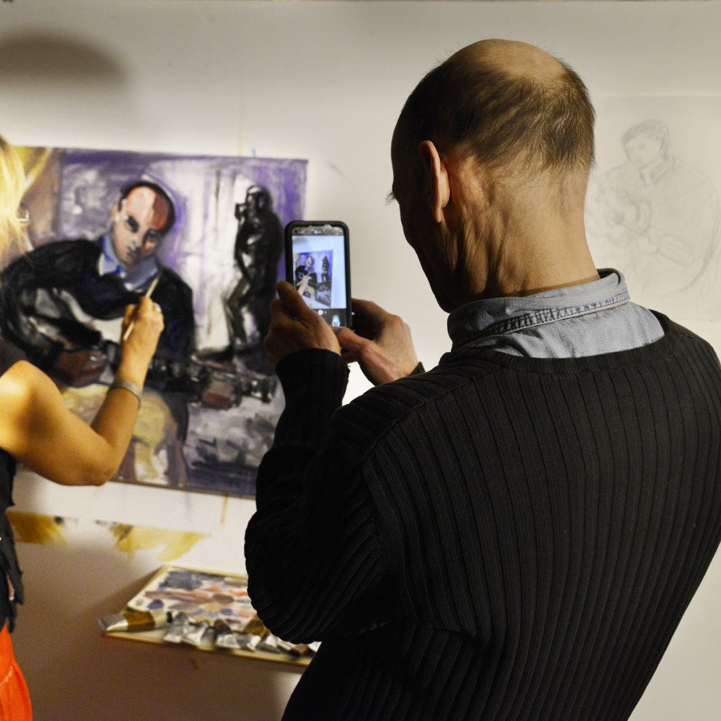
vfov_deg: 34.7
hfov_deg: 34.3
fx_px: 1155
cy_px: 364
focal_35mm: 49
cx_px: 226
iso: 1600
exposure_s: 1/40
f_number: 4
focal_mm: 38
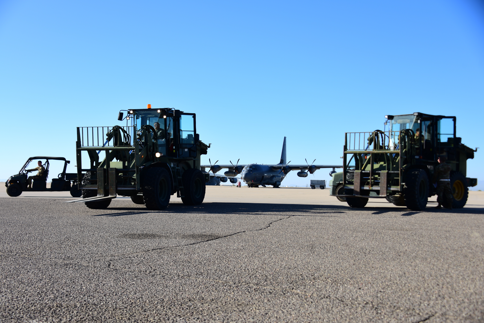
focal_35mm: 45
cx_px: 242
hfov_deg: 43.6
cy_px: 162
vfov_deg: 29.9
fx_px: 605
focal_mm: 45
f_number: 5
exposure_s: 1/160
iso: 31
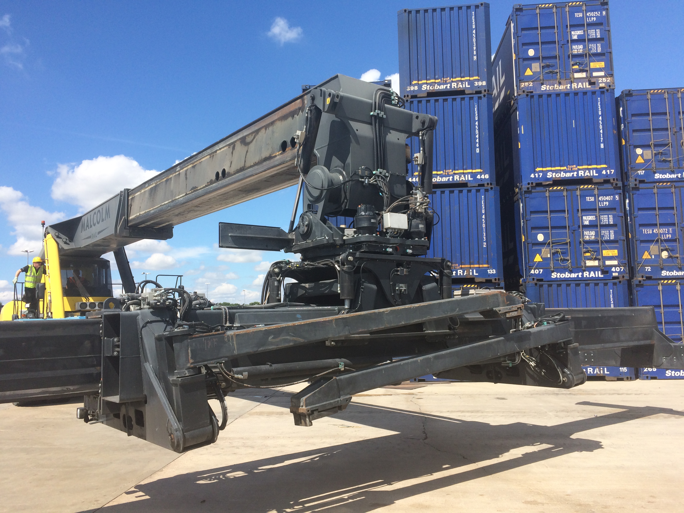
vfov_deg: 48.2
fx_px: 573
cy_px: 256
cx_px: 342
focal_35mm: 29
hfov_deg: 61.7
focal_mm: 4.15
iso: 32
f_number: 2.2
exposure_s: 1/1786
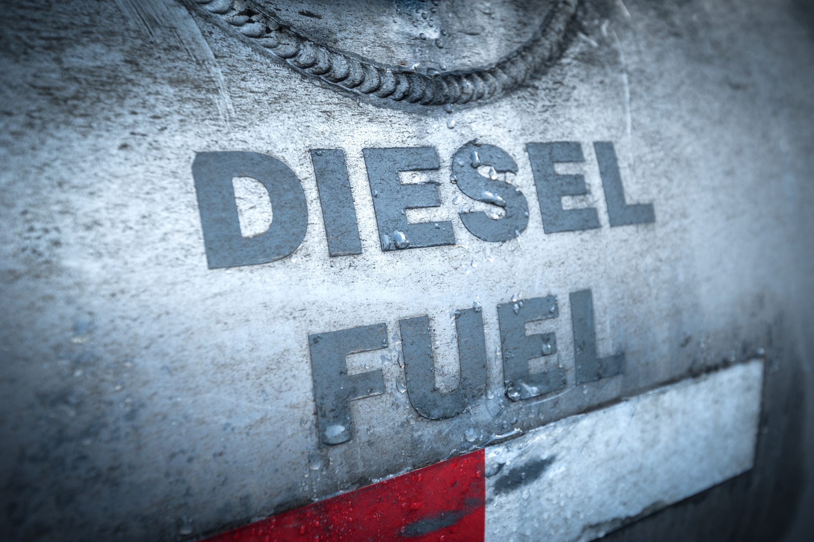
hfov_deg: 54.5
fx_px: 791
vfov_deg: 37.8
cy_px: 271
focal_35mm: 35
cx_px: 407
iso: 500
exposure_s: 1/80
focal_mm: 35
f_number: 7.1
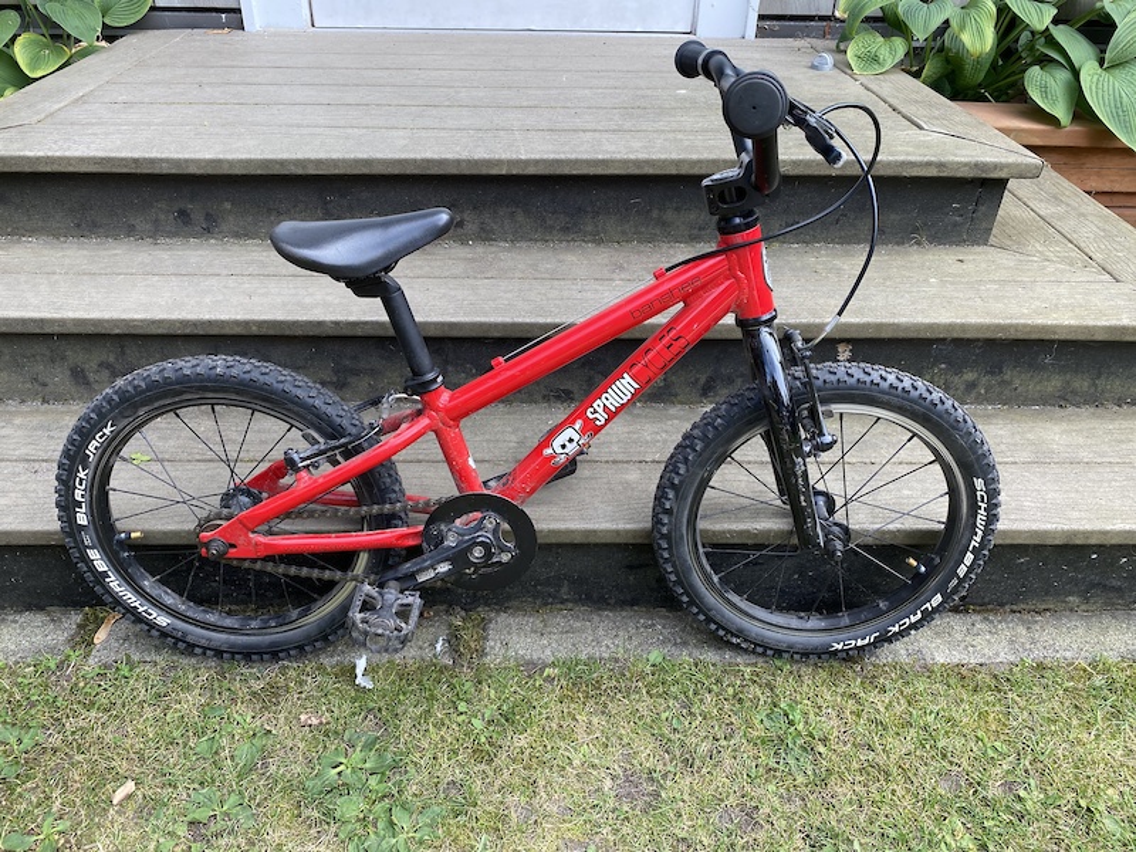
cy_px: 426
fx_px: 853
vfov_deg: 53.1
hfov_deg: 67.3
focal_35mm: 26
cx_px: 568
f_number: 1.8
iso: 32
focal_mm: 4.25
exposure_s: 1/180
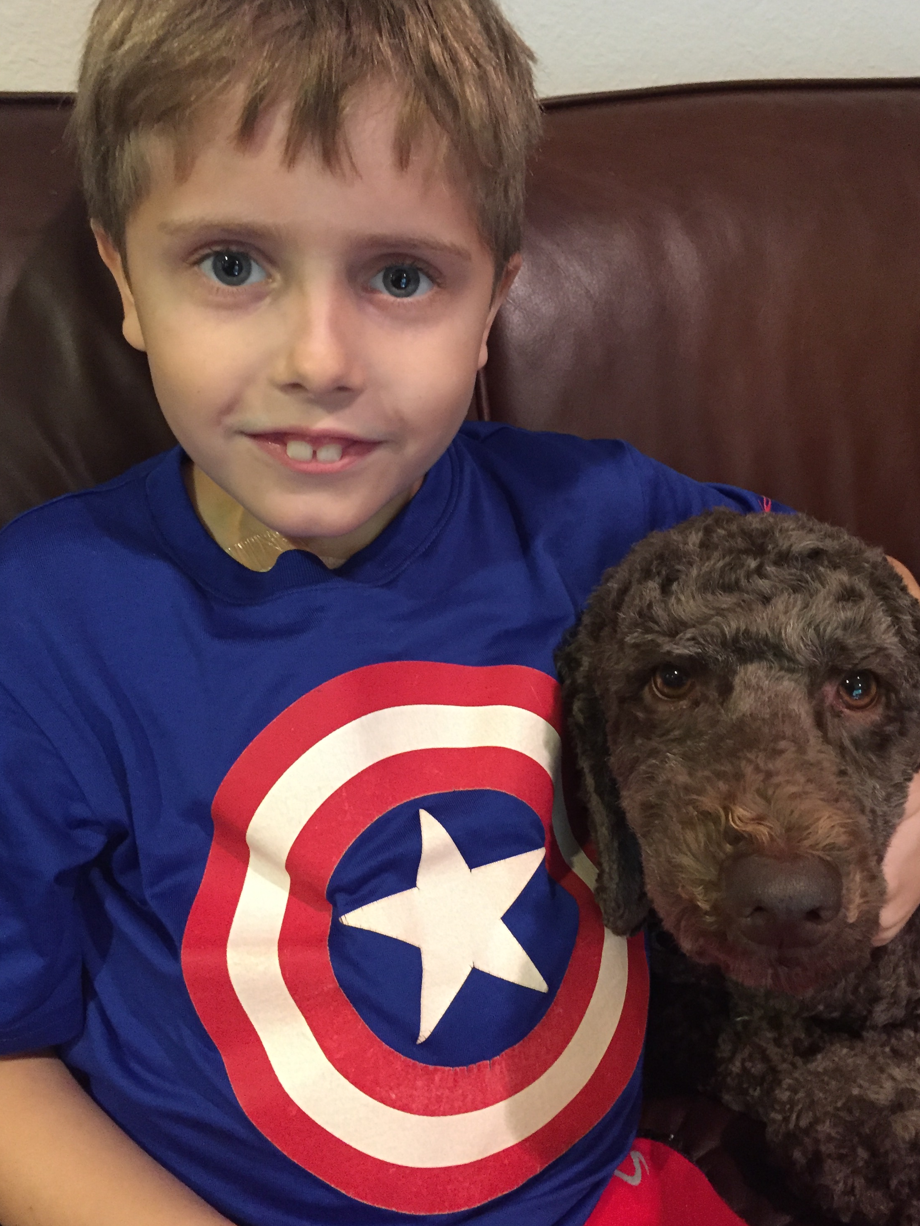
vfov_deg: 56.8
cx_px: 503
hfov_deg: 44.1
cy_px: 589
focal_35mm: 32
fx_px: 1134
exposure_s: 1/15
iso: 320
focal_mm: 4.15
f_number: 2.2
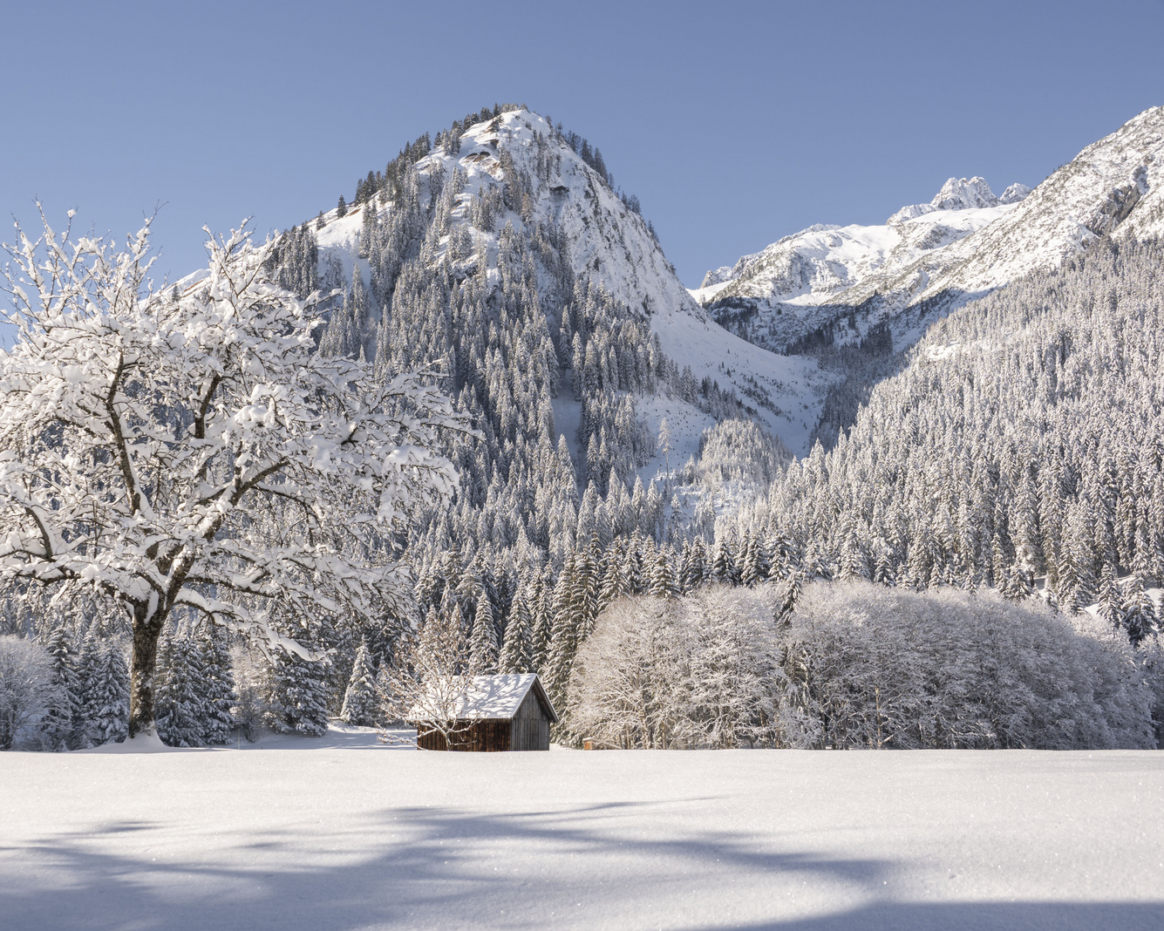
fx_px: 1412
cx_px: 496
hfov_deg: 44.7
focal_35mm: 41
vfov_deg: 36.5
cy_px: 466
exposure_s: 1/250
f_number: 7.1
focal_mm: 24
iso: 50
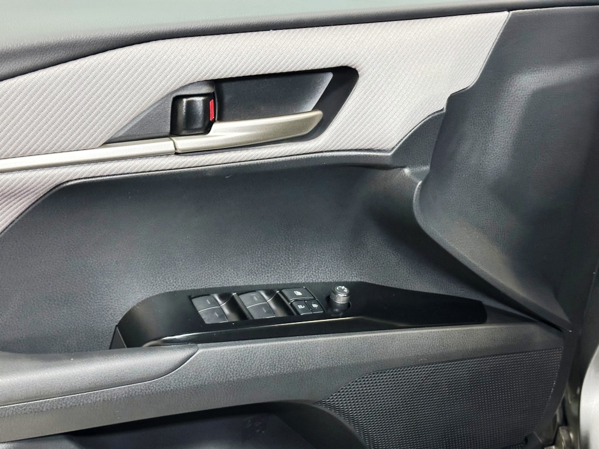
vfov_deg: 30.3
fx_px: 831
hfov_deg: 39.7
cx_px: 300
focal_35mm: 48
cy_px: 224
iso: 500
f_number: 1.78
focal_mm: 6.86
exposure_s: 1/30
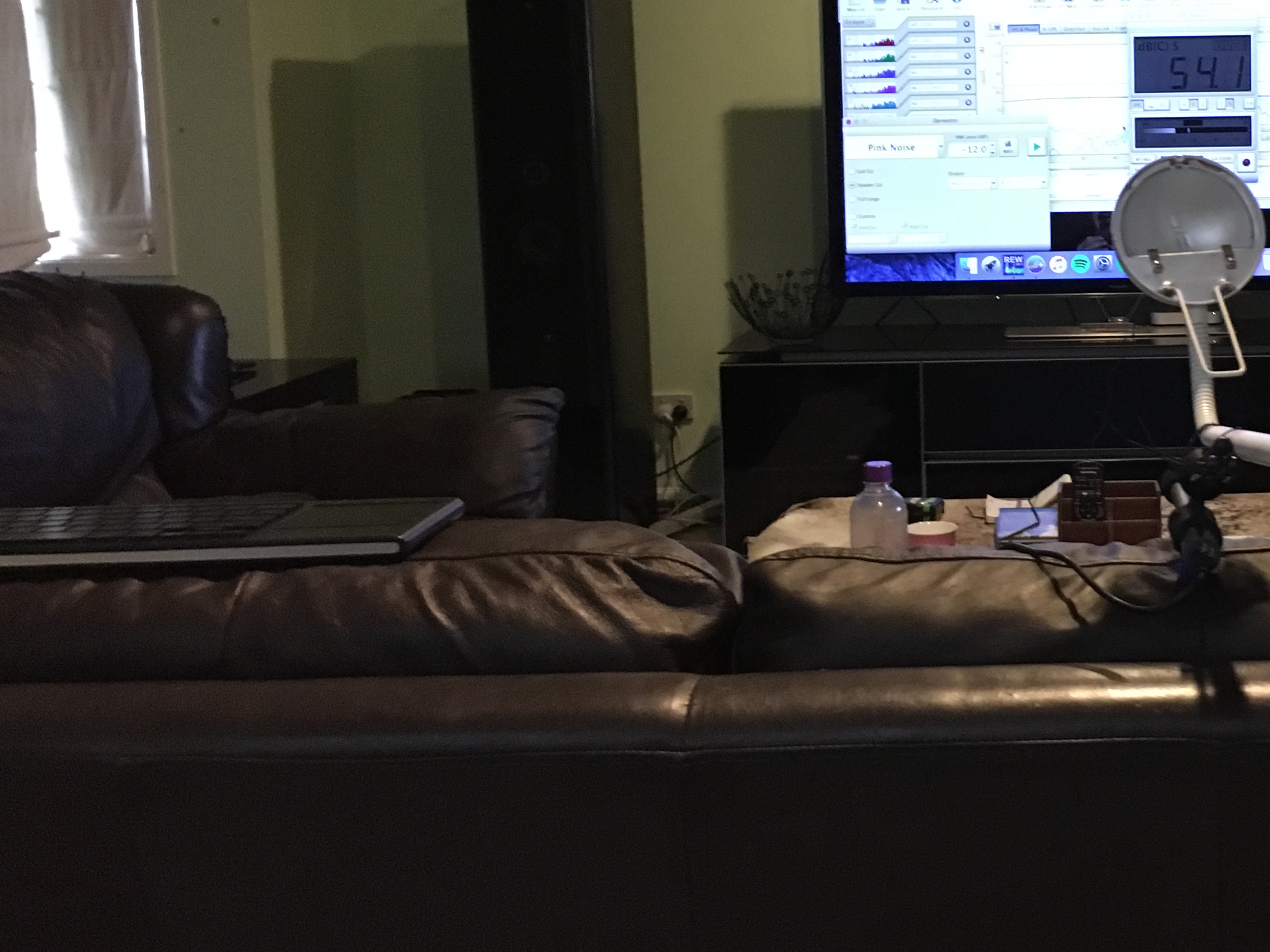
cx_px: 1086
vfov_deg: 28.7
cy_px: 254
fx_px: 1834
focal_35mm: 50
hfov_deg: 36.4
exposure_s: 1/17
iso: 320
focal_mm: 4.15
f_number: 2.2
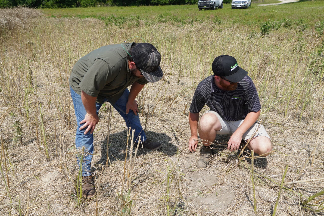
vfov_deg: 45.7
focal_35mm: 28
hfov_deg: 64.6
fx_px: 256
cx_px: 162
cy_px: 108
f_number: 6.3
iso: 100
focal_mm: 19
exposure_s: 1/400
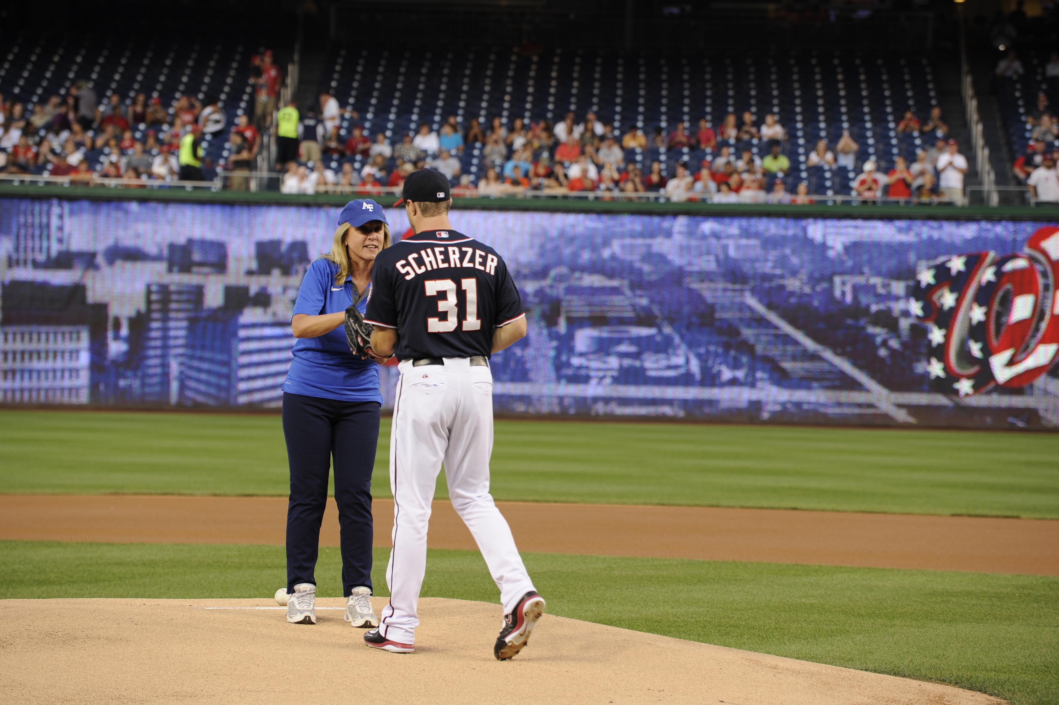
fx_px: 5879
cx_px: 530
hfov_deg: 10.3
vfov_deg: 6.9
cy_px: 352
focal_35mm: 200
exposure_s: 1/125
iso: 500
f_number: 7.1
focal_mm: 200
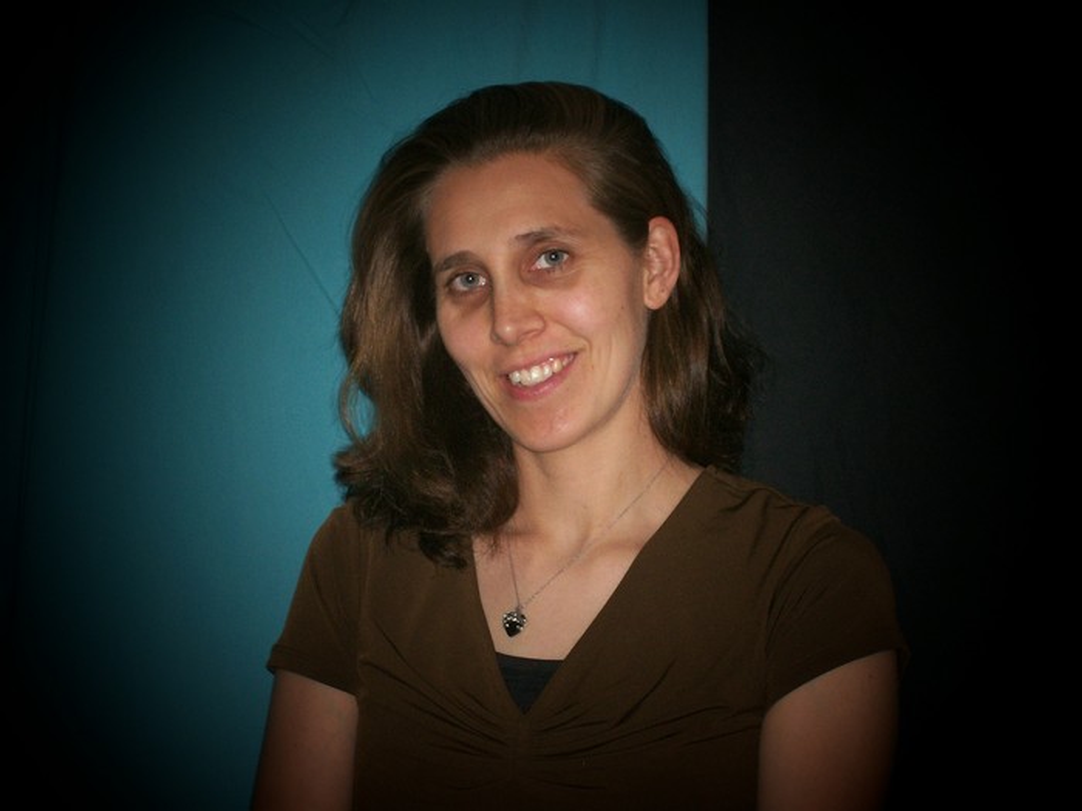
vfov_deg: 14.5
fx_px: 3188
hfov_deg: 19.3
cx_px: 541
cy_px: 406
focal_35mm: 102
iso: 140
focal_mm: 16.8
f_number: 4.6
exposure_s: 1/157
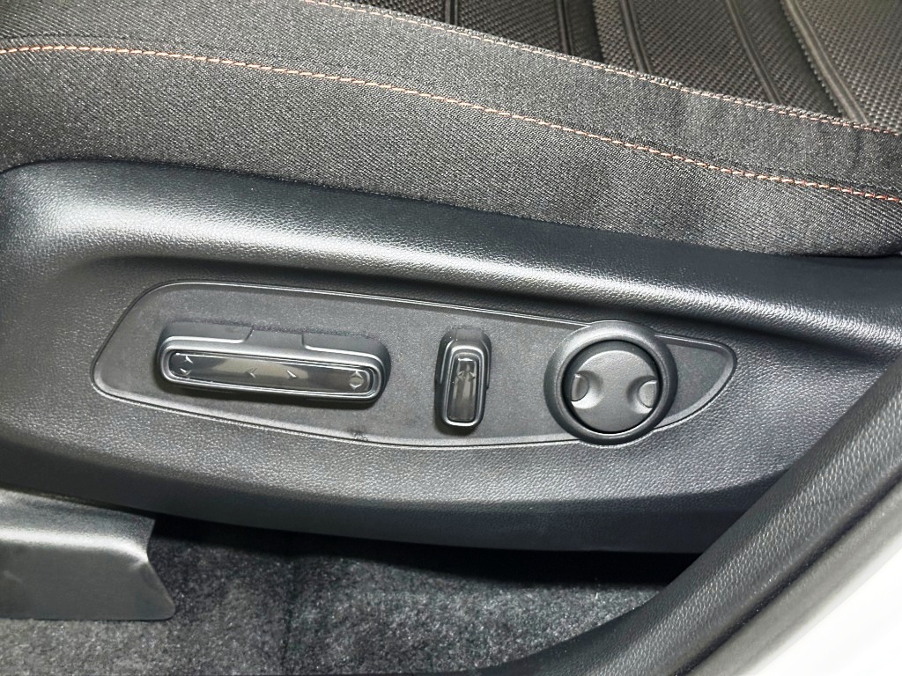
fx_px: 1251
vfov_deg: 30.3
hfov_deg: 39.7
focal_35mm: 48
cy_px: 338
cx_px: 451
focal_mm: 6.86
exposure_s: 1/30
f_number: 1.78
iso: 640
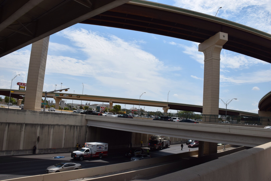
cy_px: 90
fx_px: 203
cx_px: 136
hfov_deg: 67.4
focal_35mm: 27
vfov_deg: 47.9
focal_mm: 18
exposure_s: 1/2000
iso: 320
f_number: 8
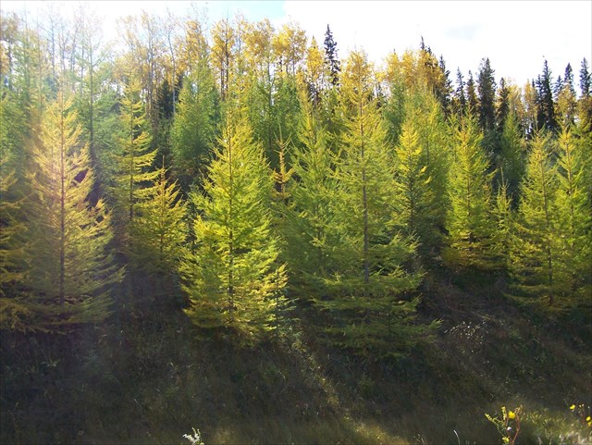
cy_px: 222
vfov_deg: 37.8
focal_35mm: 38
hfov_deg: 48.9
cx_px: 296
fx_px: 650
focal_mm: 6.3
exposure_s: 1/640
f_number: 2.8
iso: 80
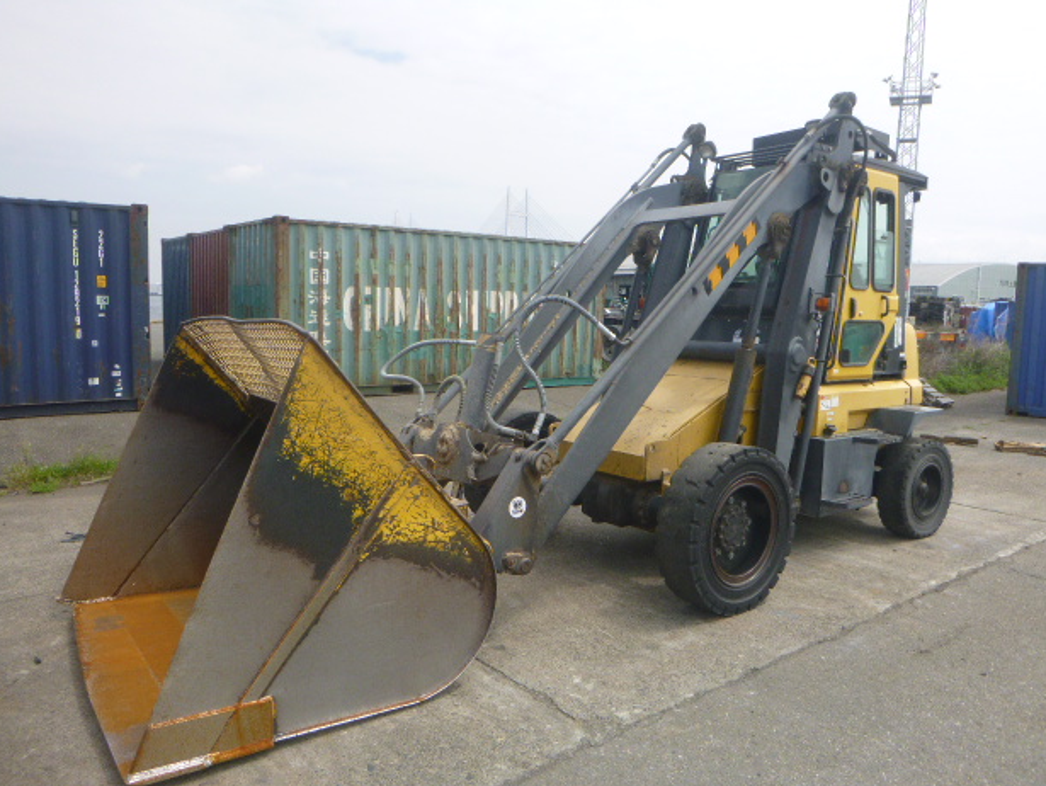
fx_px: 786
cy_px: 403
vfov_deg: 53.1
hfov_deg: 67.3
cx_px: 532
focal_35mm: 26
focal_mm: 4.5
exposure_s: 1/500
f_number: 9
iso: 100
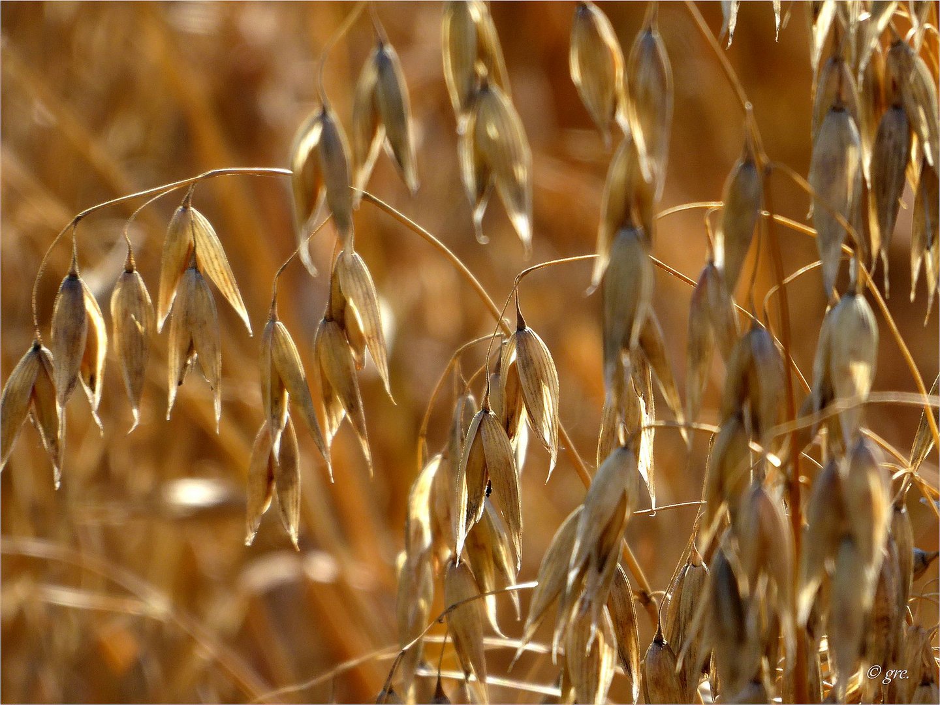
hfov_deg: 2.8
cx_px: 470
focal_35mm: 720
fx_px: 19552
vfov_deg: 2.1
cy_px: 352
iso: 100
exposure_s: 1/200
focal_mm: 129
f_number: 6.4
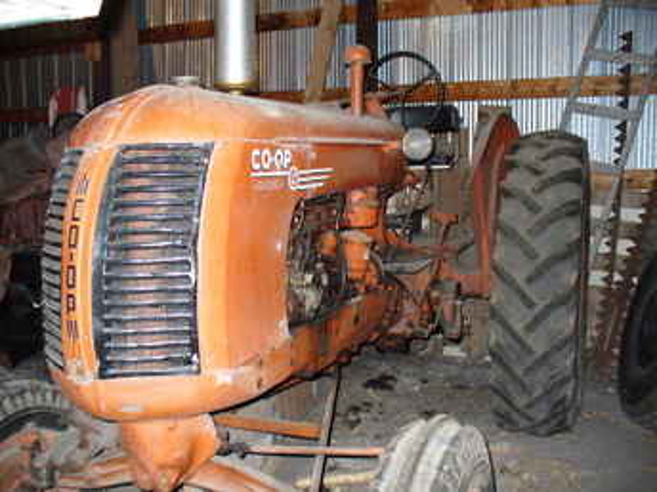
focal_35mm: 37
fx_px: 702
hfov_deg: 50.1
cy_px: 246
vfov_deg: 38.7
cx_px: 328
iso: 400
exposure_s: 1/60
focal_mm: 6.1
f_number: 2.8
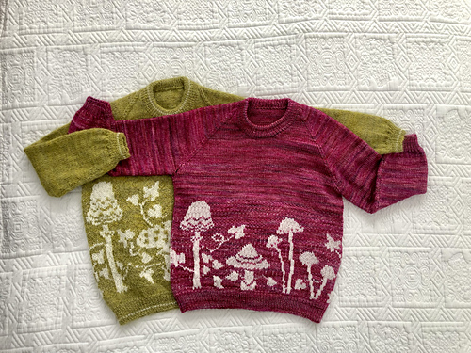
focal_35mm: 28
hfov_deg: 63.4
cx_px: 236
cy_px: 176
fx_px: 381
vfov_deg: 49.7
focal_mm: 4
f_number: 1.8
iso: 40
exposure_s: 1/20
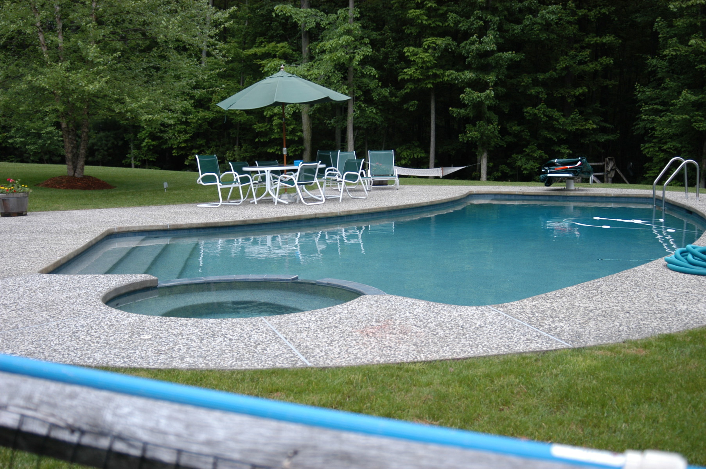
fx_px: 823
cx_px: 353
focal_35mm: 42
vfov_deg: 31.8
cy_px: 234
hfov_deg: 46.4
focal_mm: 28
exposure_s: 1/50
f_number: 3.5
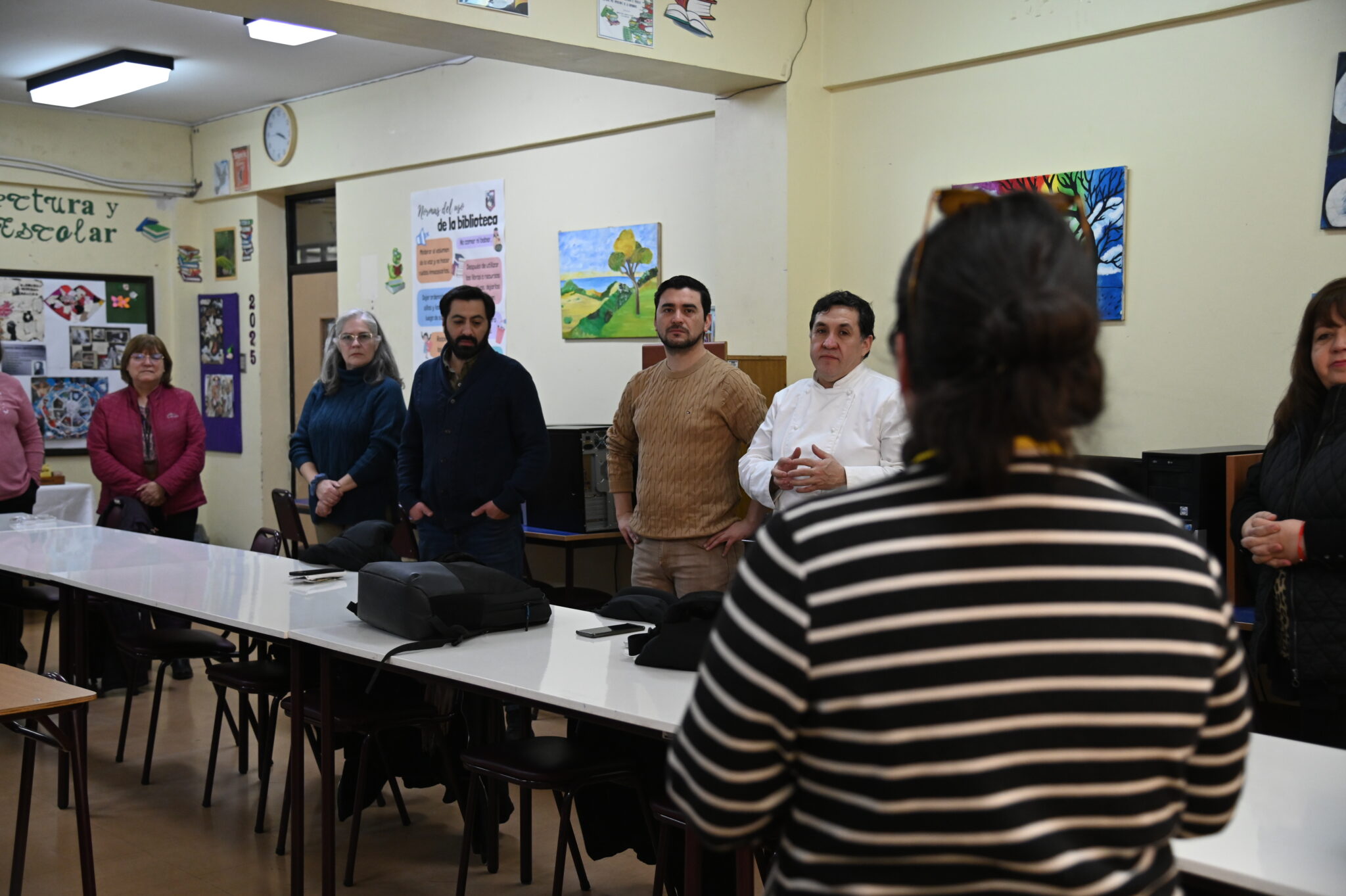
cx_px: 673
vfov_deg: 30.5
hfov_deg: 44.5
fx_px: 1644
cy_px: 448
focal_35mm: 44
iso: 2500
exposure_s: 1/125
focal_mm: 44
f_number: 4
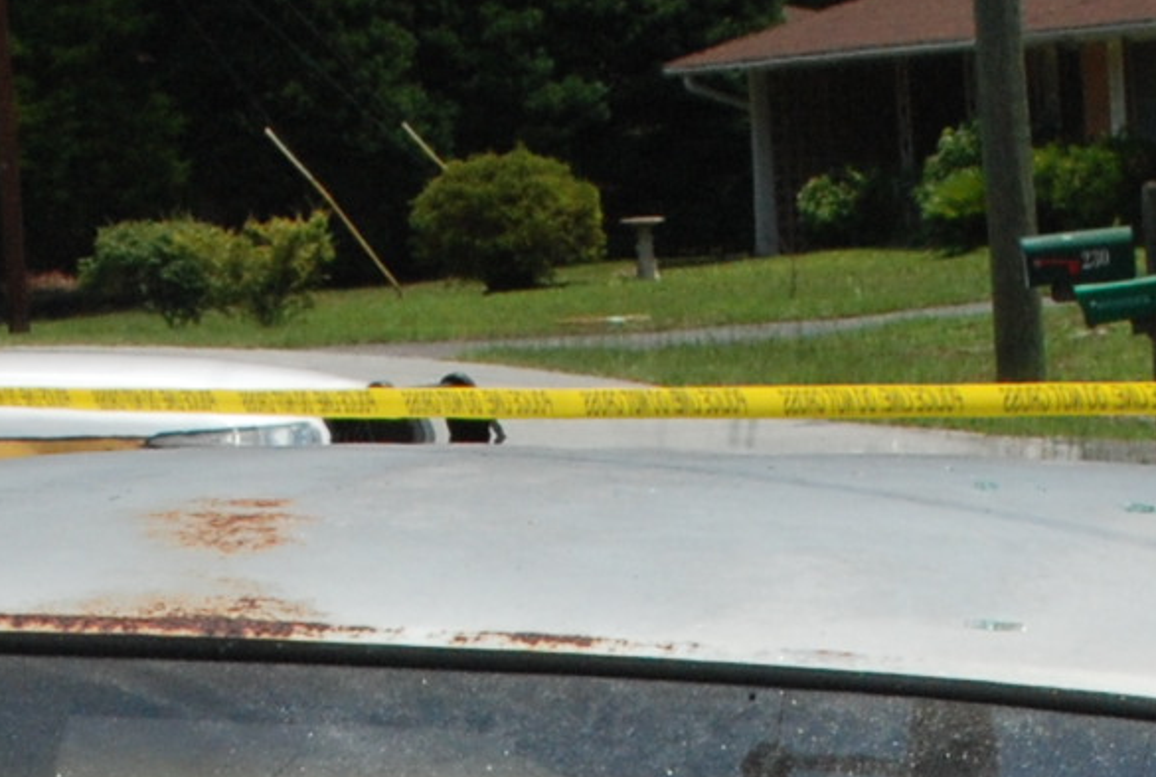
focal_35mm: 208
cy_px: 1645
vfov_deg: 6.4
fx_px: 6694
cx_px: 417
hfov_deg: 9.9
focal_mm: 28
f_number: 13
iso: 400
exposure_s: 1/640
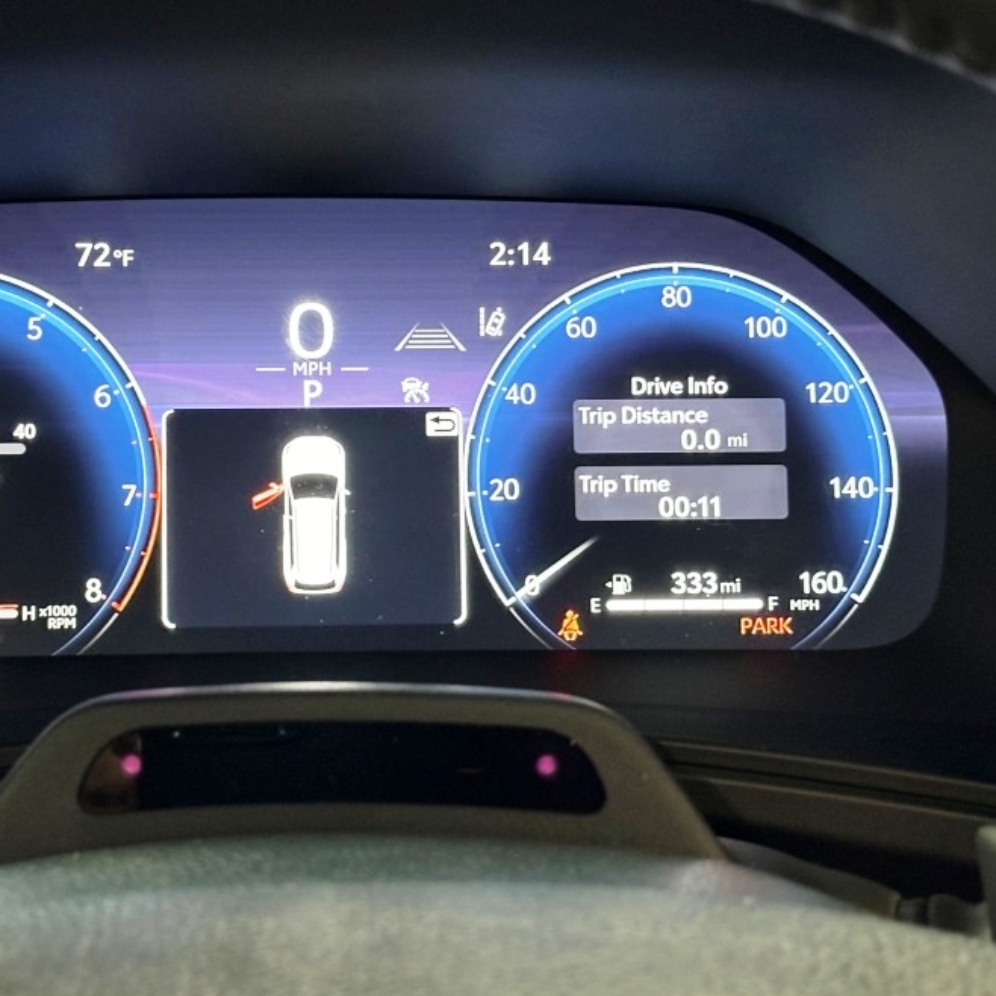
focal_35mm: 66
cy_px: 450
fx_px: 2148
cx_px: 328
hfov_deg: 26.0
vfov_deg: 26.1
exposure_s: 1/30
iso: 500
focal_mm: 6.86
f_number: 1.78
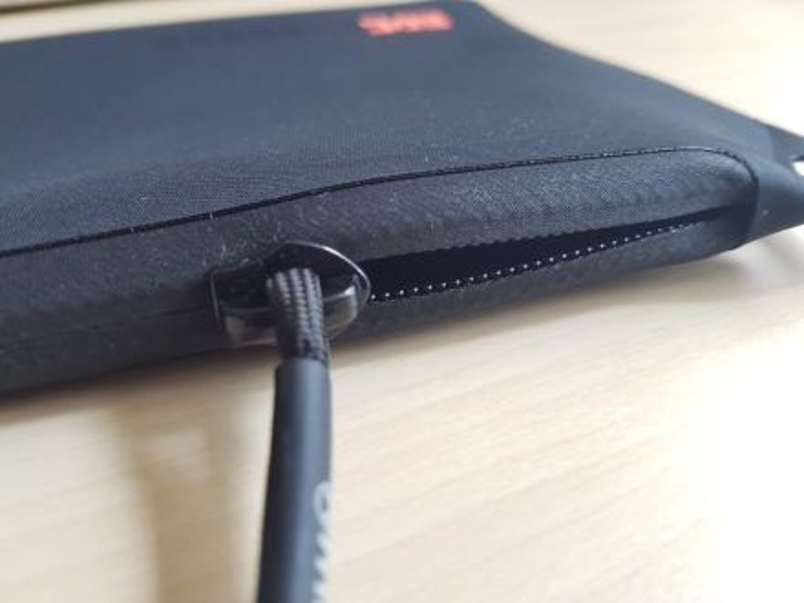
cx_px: 402
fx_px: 604
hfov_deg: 67.3
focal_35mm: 26
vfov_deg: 53.1
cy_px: 302
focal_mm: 4.2
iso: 160
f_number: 1.7
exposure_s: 1/25
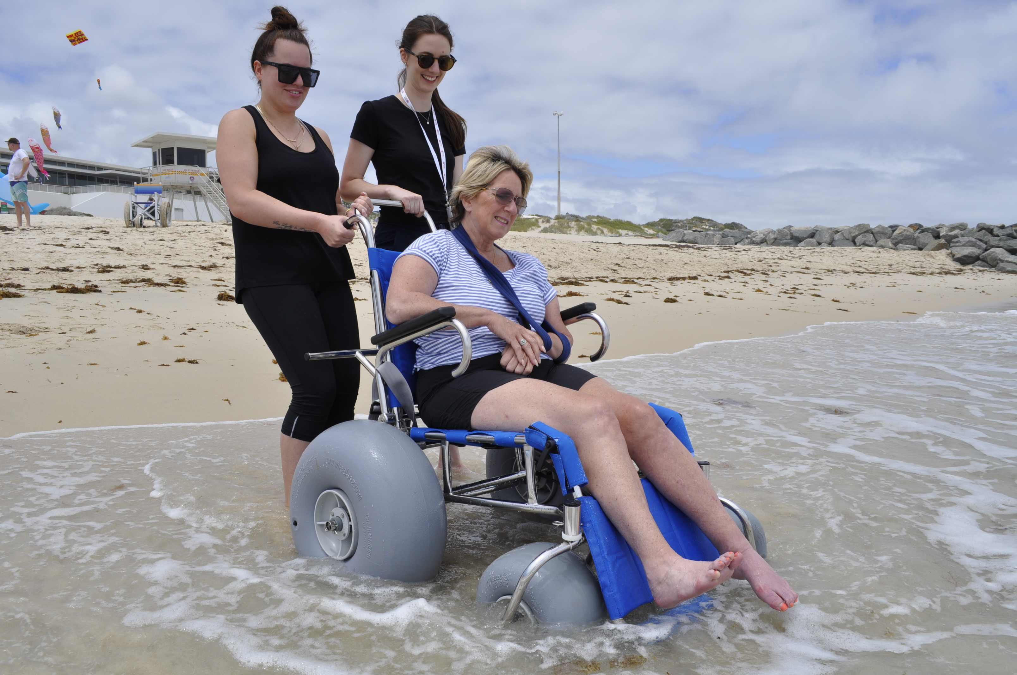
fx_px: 762
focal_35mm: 27
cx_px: 508
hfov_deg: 67.4
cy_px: 338
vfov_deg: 47.8
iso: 200
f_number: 10
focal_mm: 18
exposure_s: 1/400
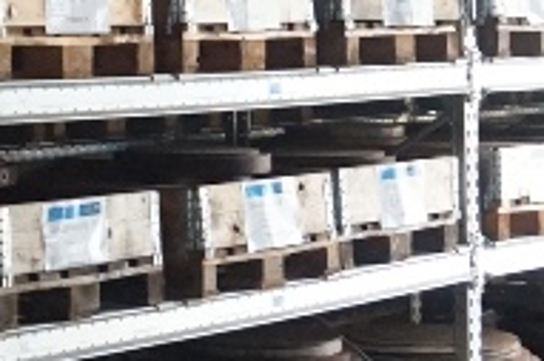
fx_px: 1948
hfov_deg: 15.0
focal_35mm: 129
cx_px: -214
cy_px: 10
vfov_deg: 10.5
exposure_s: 1/160
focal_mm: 16
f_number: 3.5
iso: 3200
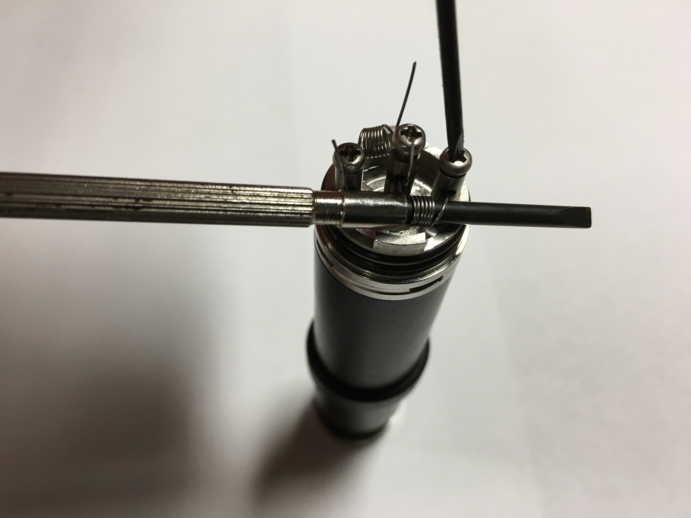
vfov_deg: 48.2
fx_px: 579
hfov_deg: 61.7
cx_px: 346
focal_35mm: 29
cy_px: 259
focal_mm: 4.15
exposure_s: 1/30
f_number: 2.2
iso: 40
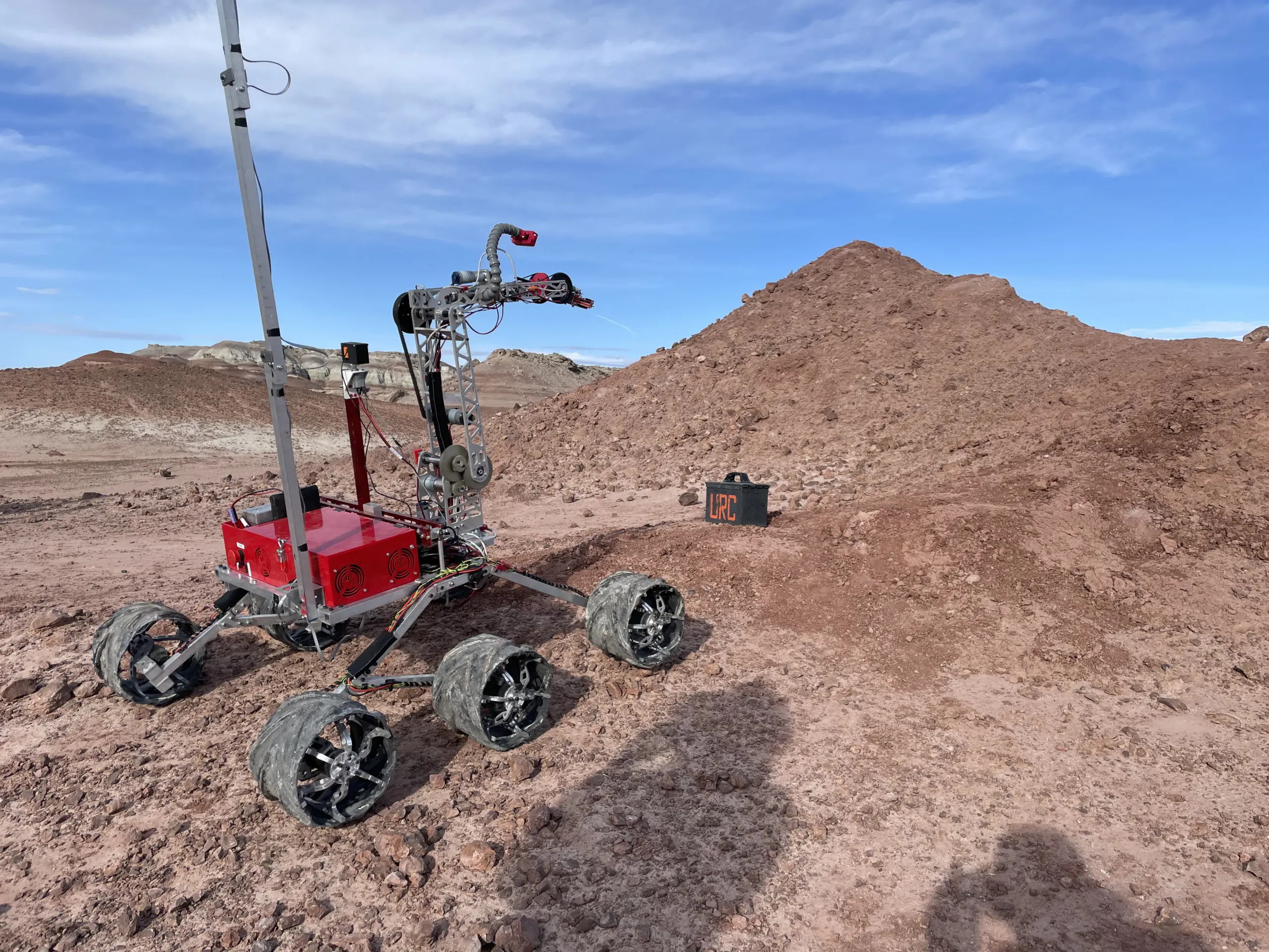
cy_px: 476
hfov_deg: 67.3
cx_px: 634
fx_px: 953
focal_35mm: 26
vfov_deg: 53.1
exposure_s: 1/2817
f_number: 1.6
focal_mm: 4.2
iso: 32
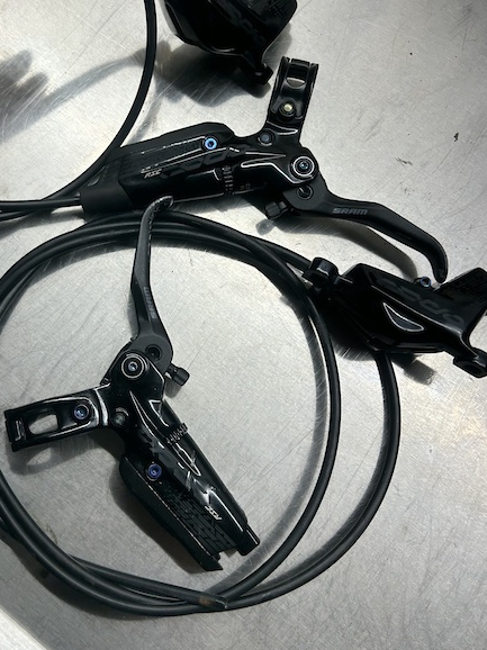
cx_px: 180
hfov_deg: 39.3
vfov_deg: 51.1
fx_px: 676
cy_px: 271
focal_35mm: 36
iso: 32
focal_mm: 5.7
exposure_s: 1/111
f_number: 1.5
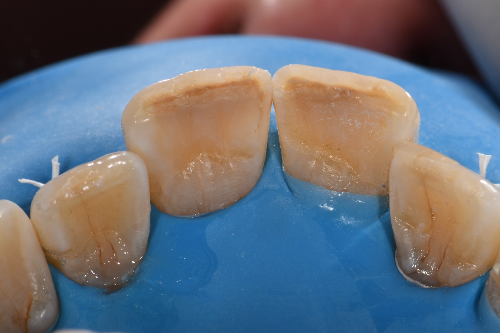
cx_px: 250
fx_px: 2179
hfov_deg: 13.1
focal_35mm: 157
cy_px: 166
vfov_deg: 8.7
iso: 200
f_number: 32
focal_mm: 105
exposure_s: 1/160
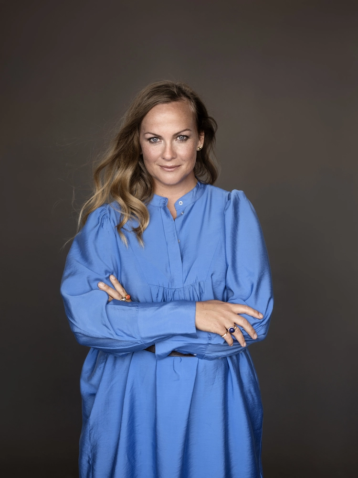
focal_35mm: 50
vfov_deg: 38.2
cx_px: 179
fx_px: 689
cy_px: 239
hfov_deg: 29.1
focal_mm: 63
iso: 800
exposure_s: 1/160
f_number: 4
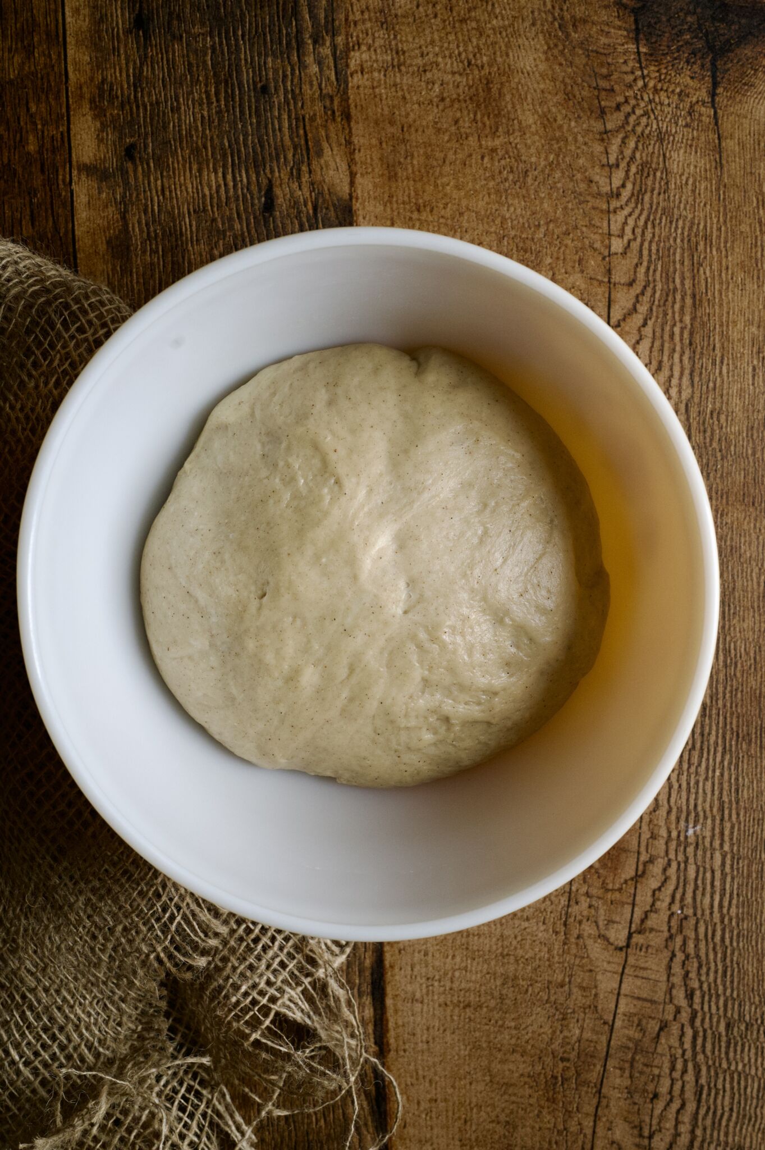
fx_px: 1596
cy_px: 575
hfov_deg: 27.0
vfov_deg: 39.6
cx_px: 382
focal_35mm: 50
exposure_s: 1/60
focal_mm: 50
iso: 1100
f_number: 8
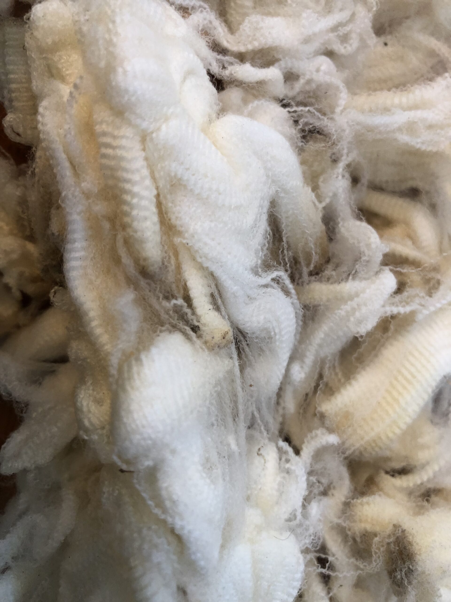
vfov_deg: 63.4
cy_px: 301
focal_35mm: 28
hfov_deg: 49.7
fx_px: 486
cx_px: 226
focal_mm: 4
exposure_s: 1/25
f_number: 1.8
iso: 32
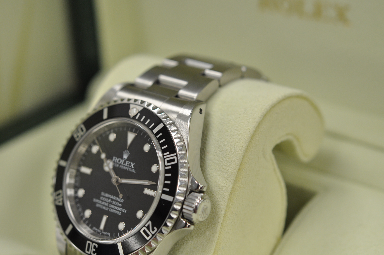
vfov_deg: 15.2
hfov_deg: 22.6
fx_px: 959
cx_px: 192
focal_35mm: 90
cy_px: 128
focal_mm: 60
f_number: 5.6
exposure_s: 1/125
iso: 720
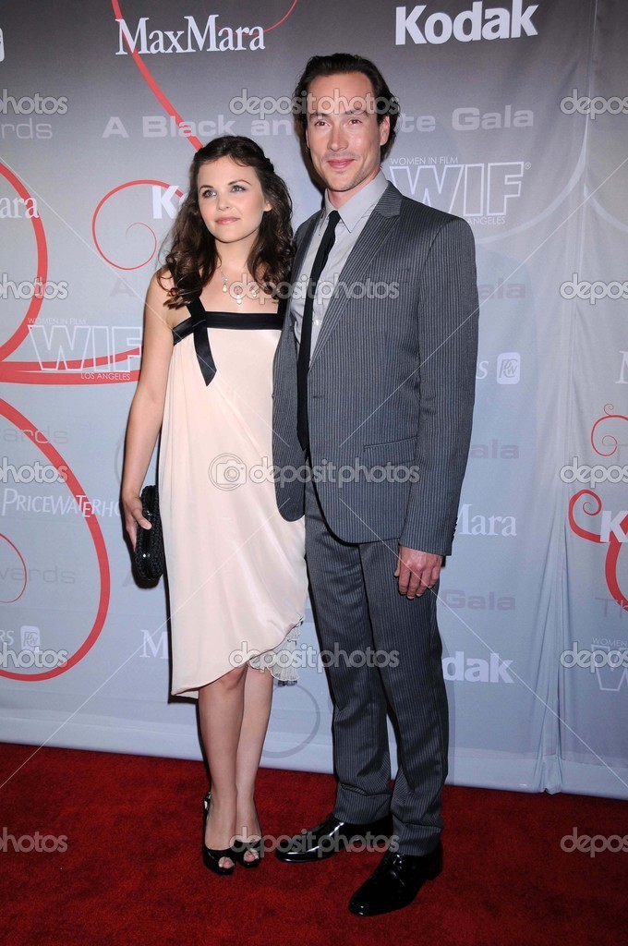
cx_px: 314
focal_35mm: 42
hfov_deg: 31.8
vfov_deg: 46.5
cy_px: 473
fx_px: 1102
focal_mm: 28
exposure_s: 1/200
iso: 250
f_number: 6.3
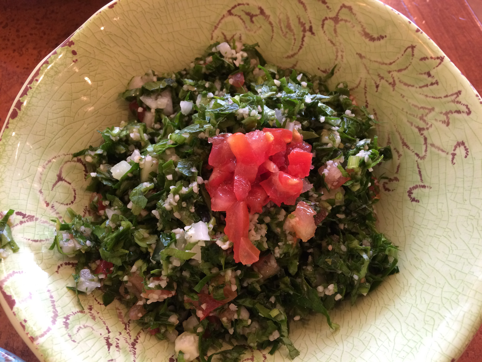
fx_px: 404
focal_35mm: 29
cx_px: 241
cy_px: 181
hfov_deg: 61.7
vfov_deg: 48.2
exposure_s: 1/30
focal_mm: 4.15
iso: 125
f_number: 2.2
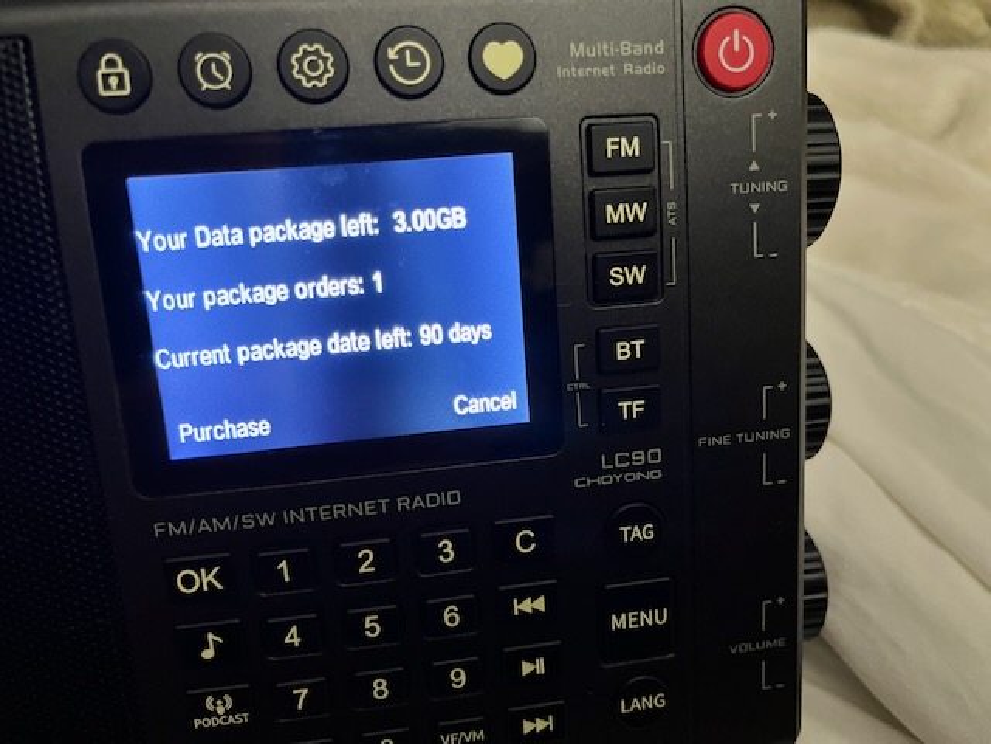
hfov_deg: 67.3
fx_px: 744
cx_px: 496
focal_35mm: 26
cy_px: 372
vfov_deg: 53.1
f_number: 1.6
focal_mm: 5.1
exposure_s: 1/31
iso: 640
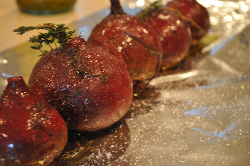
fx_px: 437
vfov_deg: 21.5
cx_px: 125
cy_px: 83
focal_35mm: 63
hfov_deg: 31.9
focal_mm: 42
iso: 1600
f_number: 5.3
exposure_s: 1/20
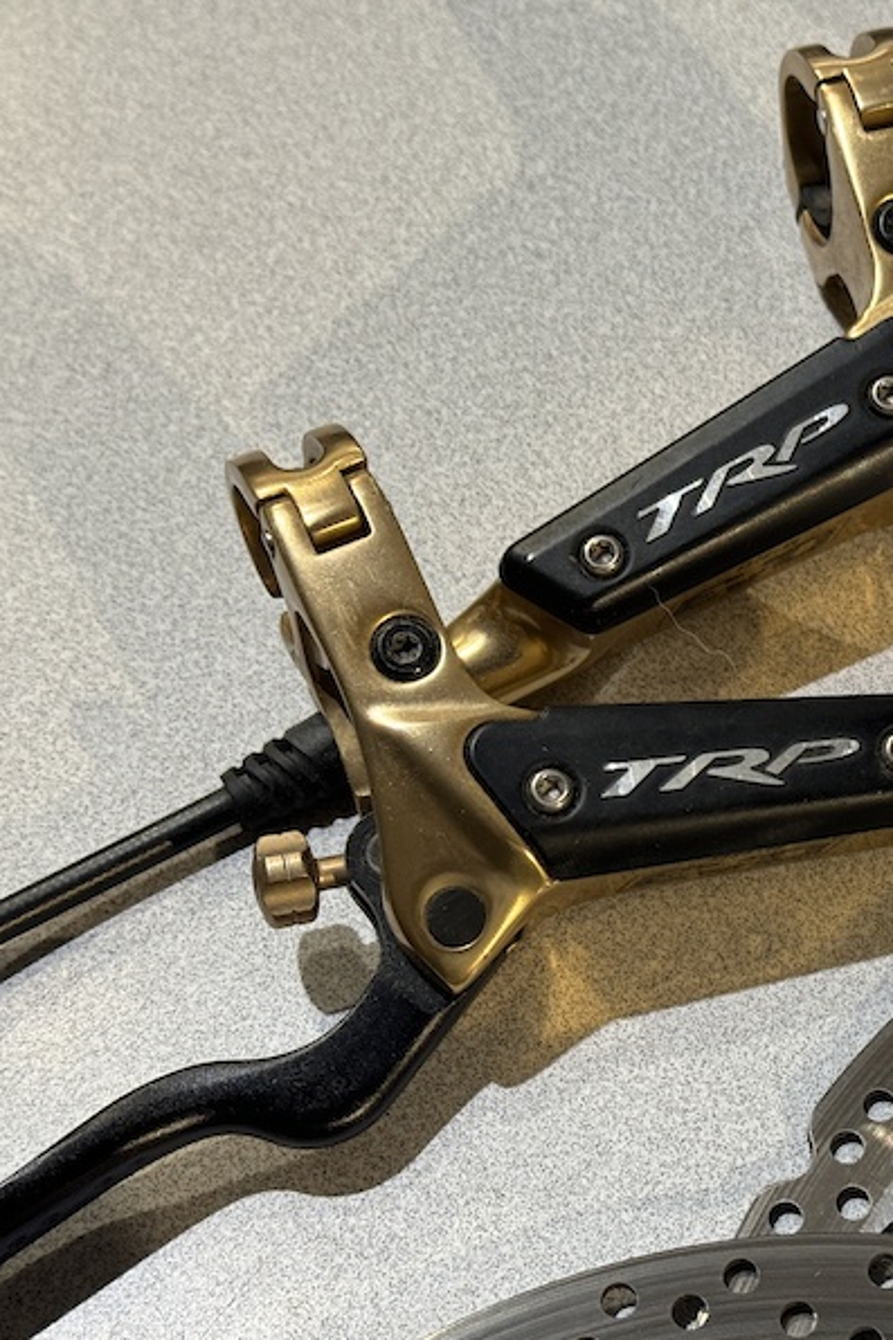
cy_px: 672
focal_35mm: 67
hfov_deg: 19.9
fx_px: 2494
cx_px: 794
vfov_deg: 30.1
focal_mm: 6.86
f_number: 1.78
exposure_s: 1/60
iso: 250
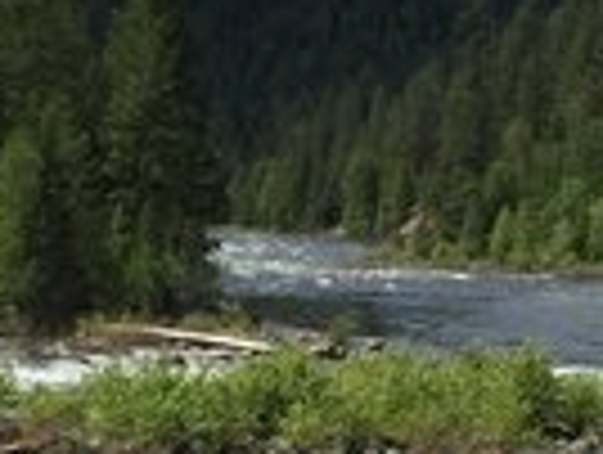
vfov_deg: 12.8
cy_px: 409
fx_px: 2007
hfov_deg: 16.8
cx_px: 52
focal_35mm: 115
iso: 32
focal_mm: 4.15
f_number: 2.2
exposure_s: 1/2825
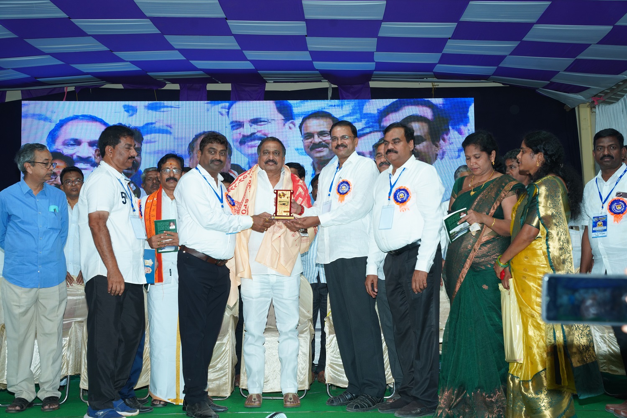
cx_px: 314
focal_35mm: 48
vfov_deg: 27.9
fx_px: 843
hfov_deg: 40.8
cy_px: 209
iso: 640
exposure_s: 1/160
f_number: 6.3
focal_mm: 48.4
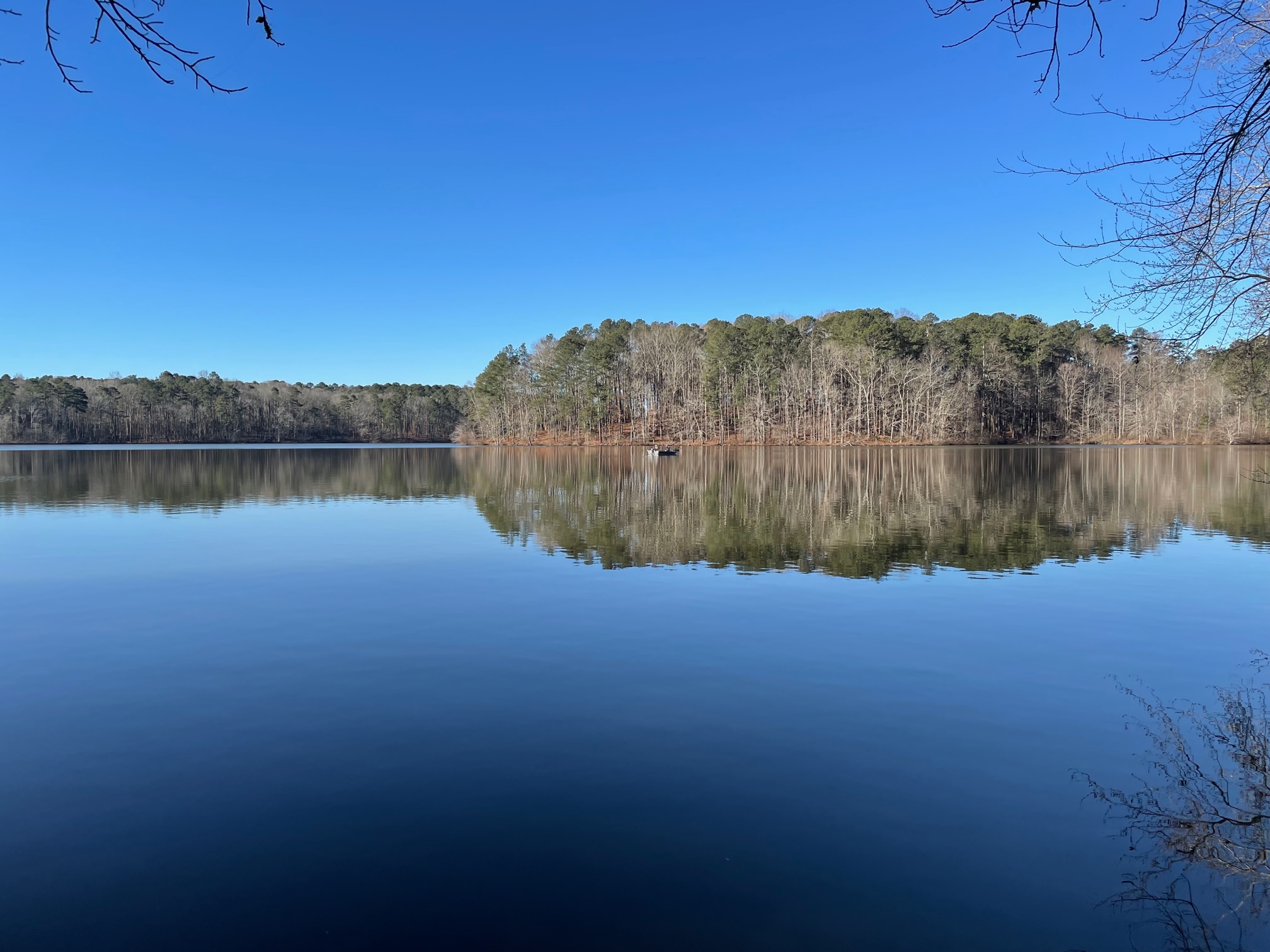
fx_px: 954
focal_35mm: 26
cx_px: 635
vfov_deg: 53.1
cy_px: 476
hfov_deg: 67.3
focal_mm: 4.2
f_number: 1.6
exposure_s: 1/2304
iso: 32
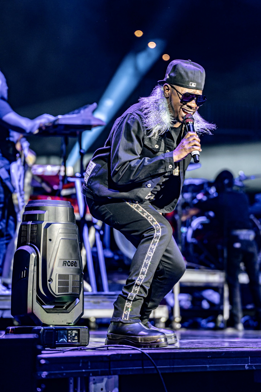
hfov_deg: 12.2
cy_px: 196
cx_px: 130
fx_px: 1218
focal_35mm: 112
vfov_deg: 18.3
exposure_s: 1/200
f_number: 2.8
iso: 1250
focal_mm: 112
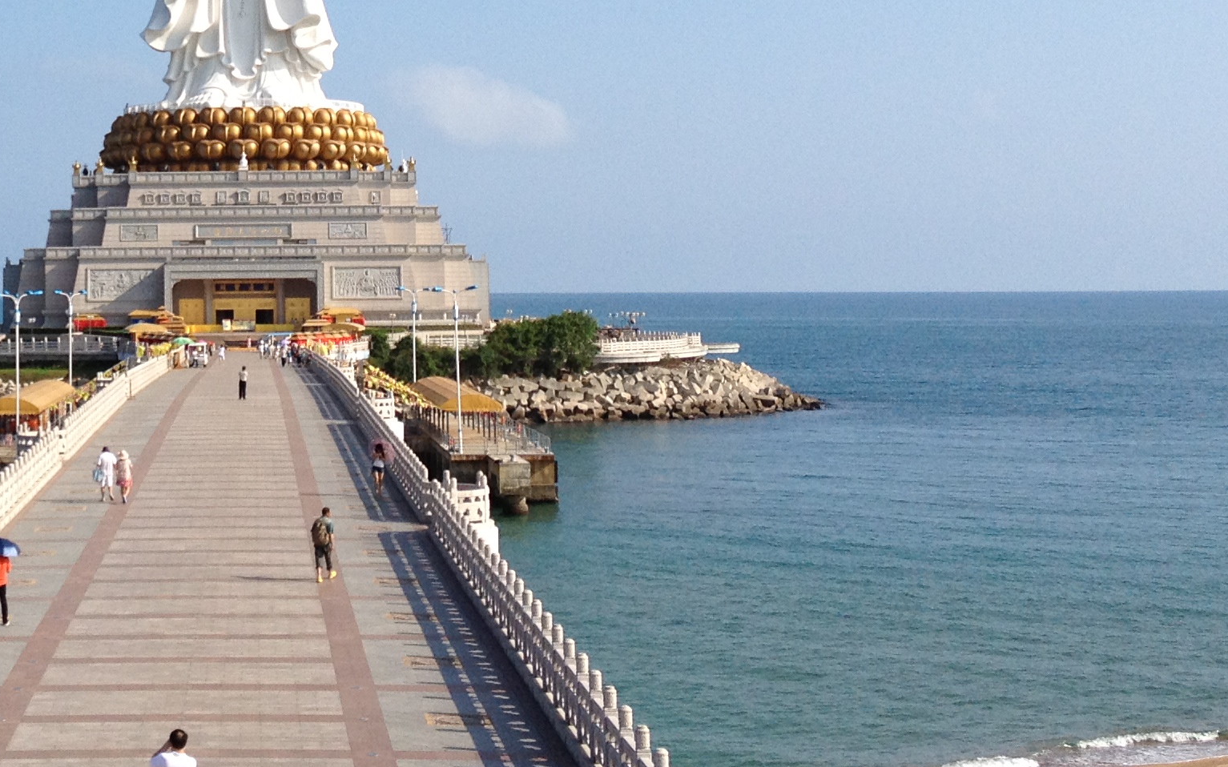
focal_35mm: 79
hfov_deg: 25.5
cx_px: 161
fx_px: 2644
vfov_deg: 16.2
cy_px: 13
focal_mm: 4.28
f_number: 2.4
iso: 64
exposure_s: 1/2123
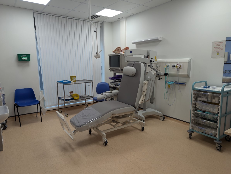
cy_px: 87
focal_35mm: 24
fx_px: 160
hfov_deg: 71.5
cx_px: 116
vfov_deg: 56.9
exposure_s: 1/105
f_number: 1.85
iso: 73
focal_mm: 6.81
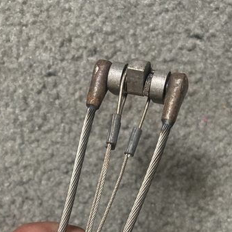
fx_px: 417
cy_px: 234
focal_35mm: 55
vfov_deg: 29.0
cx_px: 85
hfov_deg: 30.9
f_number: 1.8
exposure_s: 1/48
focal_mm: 3.99
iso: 320
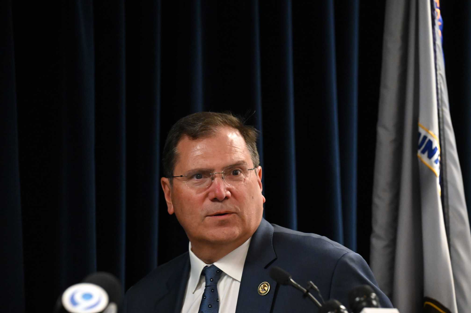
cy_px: 154
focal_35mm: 173
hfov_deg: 11.9
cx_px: 239
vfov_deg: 7.9
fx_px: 2262
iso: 12800
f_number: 4.5
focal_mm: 170
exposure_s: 1/320
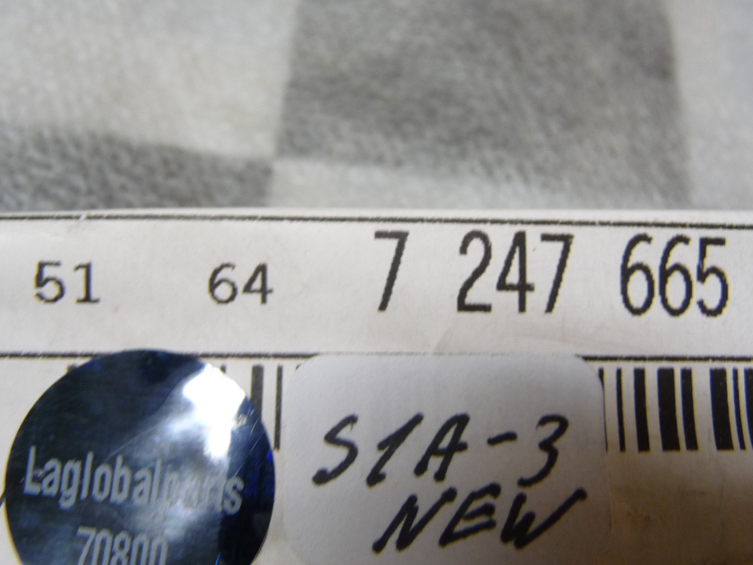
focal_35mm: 39
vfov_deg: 36.8
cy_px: 282
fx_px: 848
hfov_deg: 47.9
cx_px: 376
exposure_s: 1/30
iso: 160
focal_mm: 4.7
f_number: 3.3
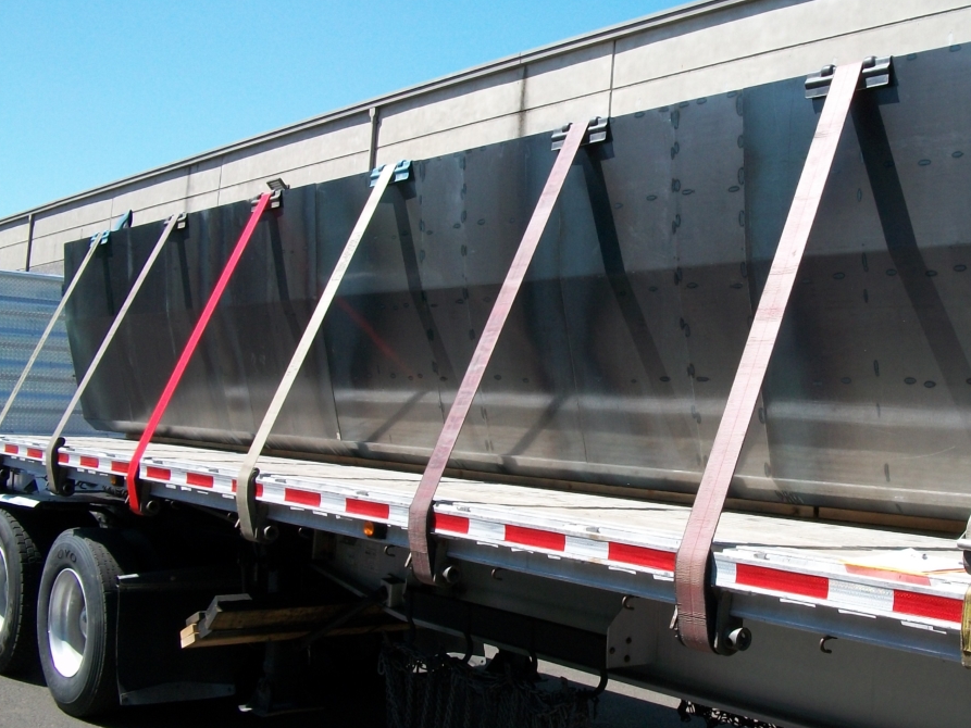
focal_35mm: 43
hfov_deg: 43.4
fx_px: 1206
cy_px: 386
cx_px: 623
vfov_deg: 33.6
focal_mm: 5.7
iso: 80
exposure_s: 1/250
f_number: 5.5
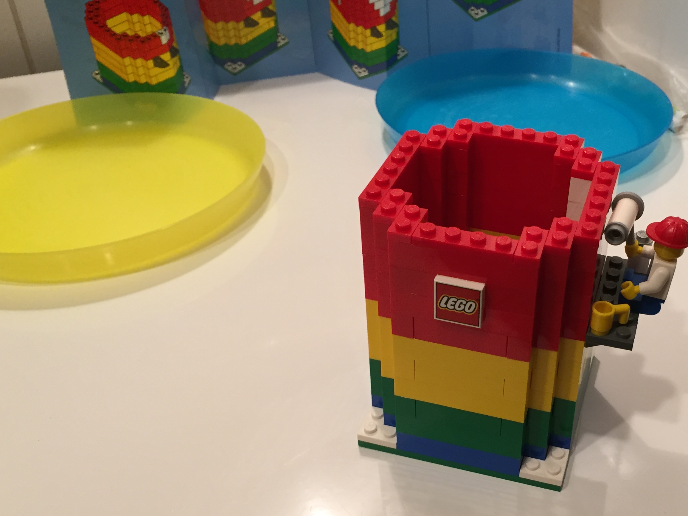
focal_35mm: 41
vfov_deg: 34.9
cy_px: 333
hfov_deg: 44.9
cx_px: 473
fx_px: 815
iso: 160
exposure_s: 1/33
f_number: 2.2
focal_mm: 4.15
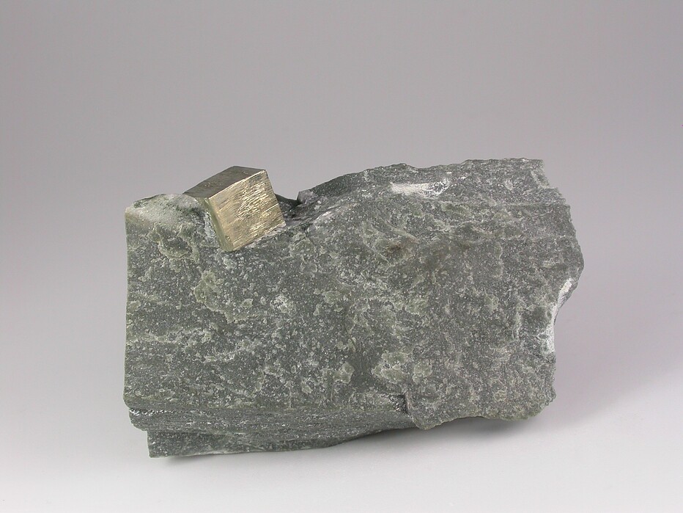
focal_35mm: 74
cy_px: 256
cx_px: 342
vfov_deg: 19.9
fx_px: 1460
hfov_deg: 26.3
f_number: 6.9
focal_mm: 15.3
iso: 100
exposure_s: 1/143
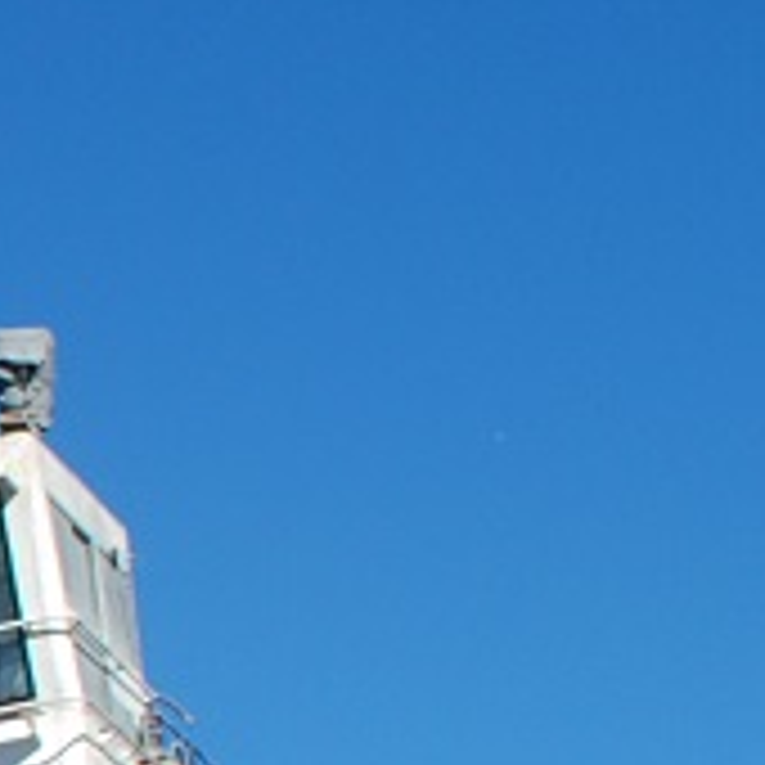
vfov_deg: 9.7
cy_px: 1008
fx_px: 4438
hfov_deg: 7.9
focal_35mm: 177
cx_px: -1858
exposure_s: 1/200
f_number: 8
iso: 100
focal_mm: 17
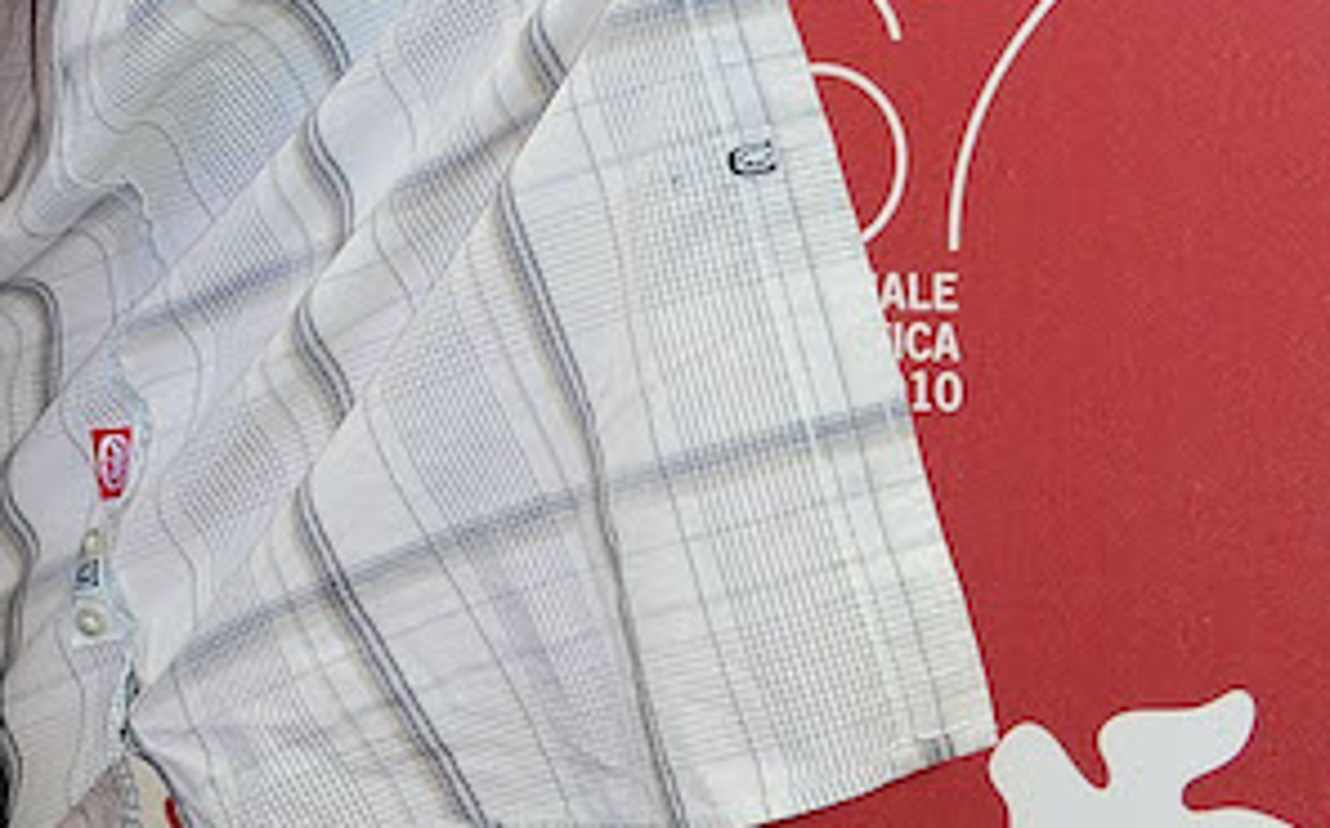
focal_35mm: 239
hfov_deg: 8.5
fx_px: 8655
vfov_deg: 5.4
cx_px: -864
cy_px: -853
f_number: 7.1
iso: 640
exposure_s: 1/320
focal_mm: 58
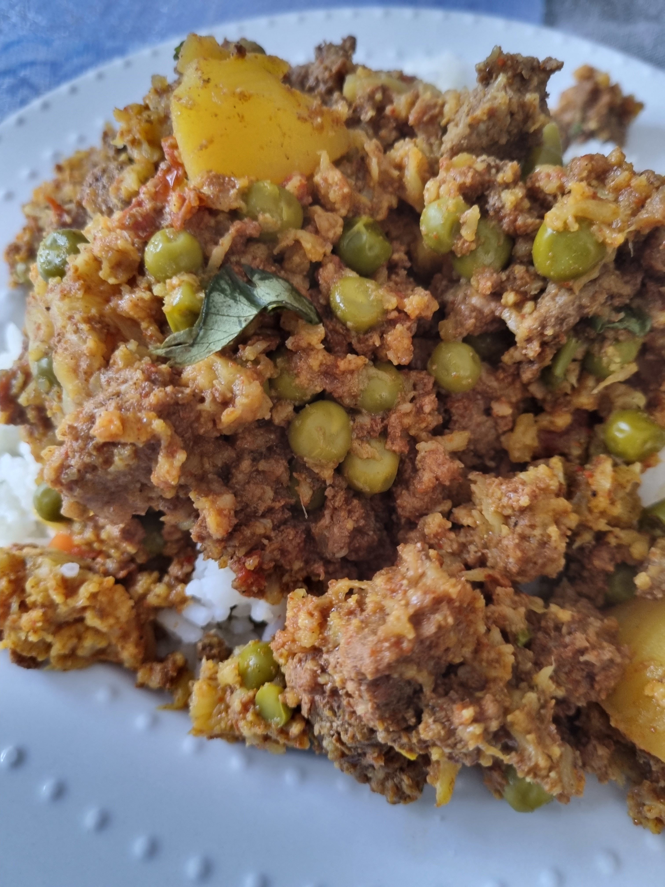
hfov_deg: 53.1
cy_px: 444
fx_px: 666
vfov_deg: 67.3
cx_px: 332
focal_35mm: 26
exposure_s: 1/33
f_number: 1.8
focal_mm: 5.4
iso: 500
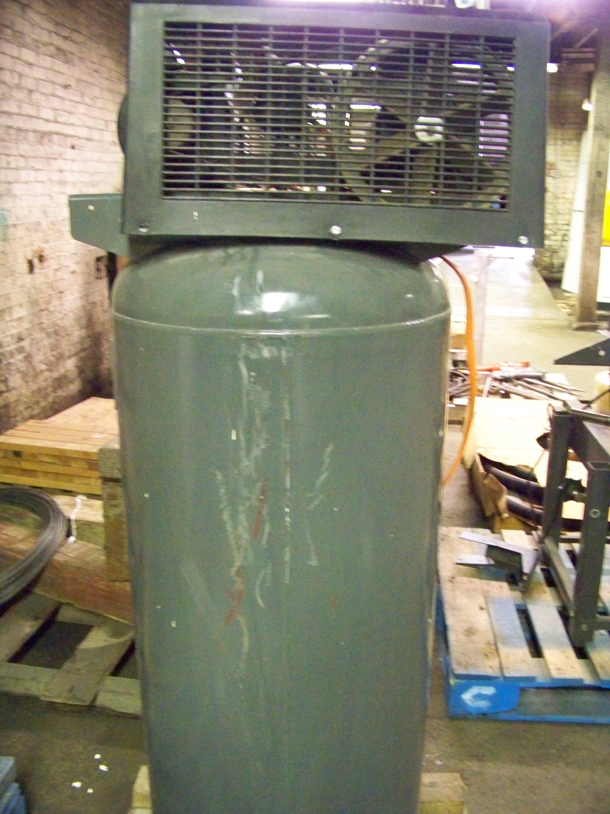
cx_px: 305
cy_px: 407
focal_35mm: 33
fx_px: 775
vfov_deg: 55.4
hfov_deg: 42.9
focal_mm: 5.85
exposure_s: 1/15
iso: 1600
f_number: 2.8
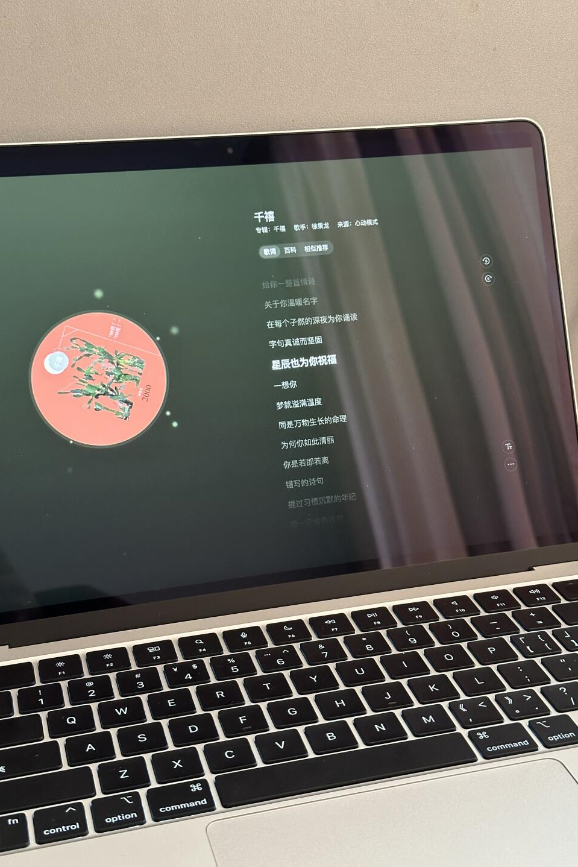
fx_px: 1204
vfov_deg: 39.6
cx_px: 284
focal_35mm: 50
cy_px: 434
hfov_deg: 27.0
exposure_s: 1/40
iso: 500
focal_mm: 6.86
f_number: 1.78
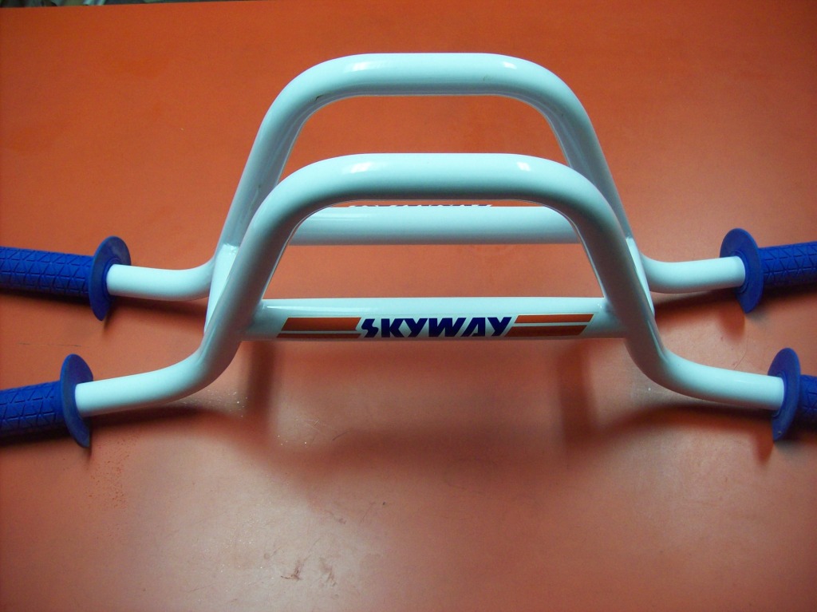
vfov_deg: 39.6
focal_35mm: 36
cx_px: 408
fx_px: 849
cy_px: 306
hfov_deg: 51.4
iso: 160
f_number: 2.7
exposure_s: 1/37
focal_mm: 6
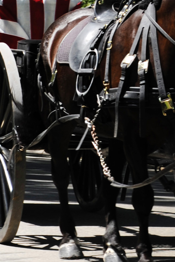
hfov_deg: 4.1
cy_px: 41
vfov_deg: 6.2
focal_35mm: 333
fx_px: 2428
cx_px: 216
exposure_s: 1/125
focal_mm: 70
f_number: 11
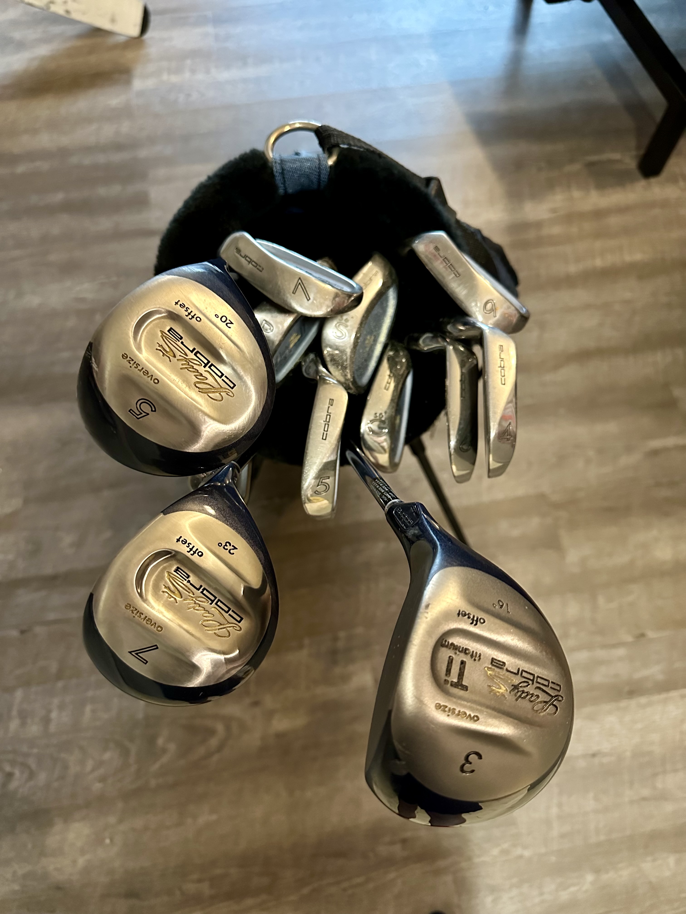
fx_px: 634
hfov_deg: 56.8
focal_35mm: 24
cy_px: 457
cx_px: 343
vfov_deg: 71.6
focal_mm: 6.86
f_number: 1.78
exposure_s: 1/40
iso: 1000
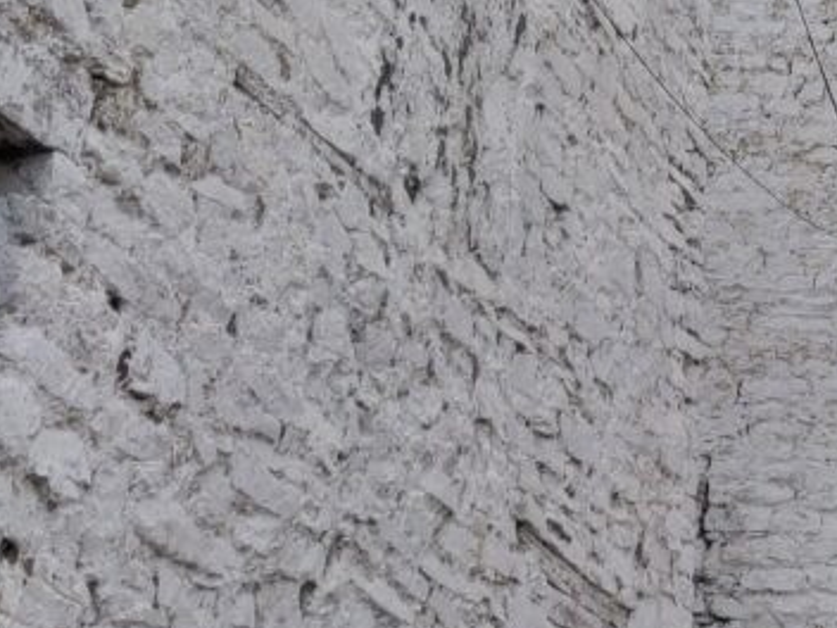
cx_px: 1320
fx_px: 2636
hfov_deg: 16.2
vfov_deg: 13.2
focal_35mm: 109
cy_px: -136
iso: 100
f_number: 1.7
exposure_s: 1/788
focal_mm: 4.25
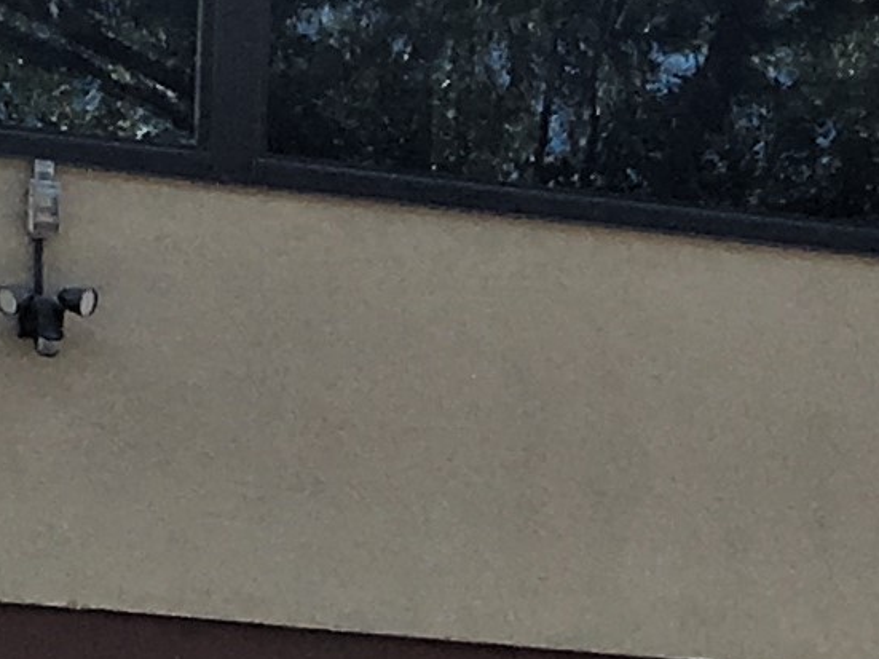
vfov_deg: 9.6
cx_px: 1484
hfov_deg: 12.0
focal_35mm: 154
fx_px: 3910
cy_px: -21
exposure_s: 1/674
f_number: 2.2
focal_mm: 4.15
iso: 25
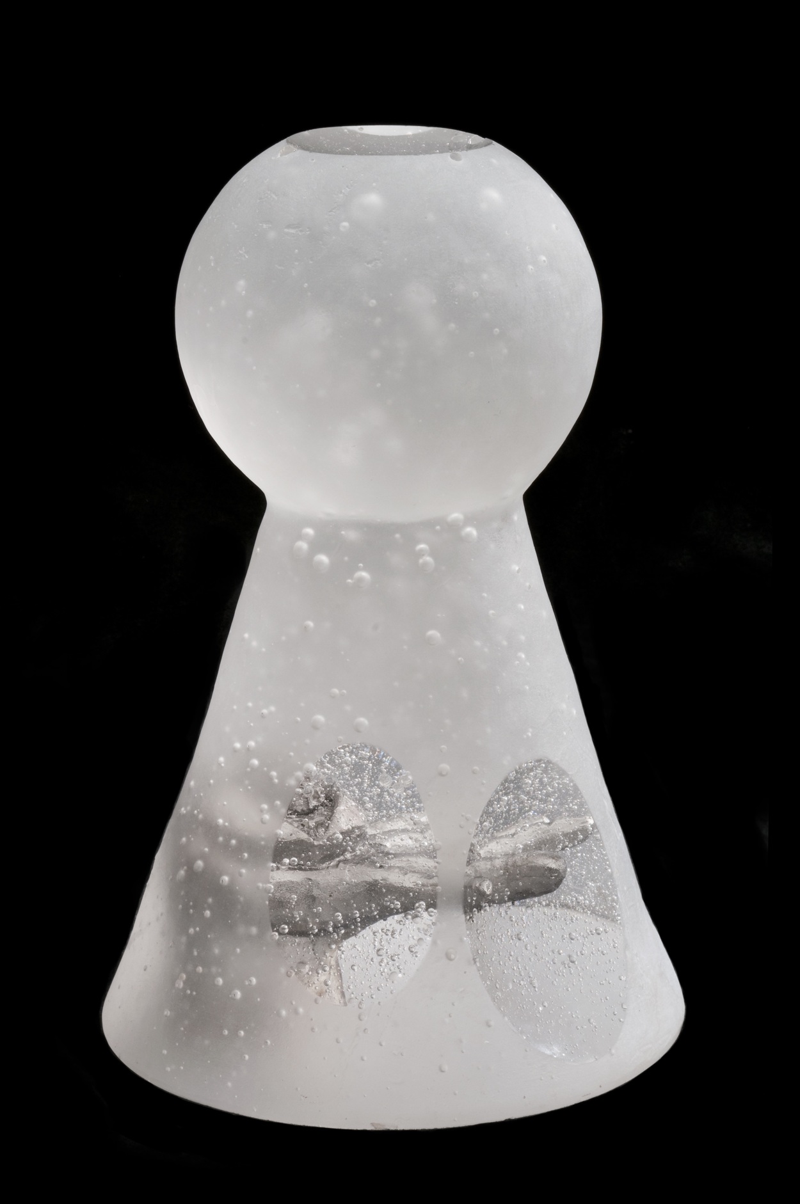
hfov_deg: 13.0
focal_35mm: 105
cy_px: 602
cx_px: 400
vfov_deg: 19.5
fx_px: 3509
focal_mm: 70
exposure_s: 1/125
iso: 200
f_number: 22
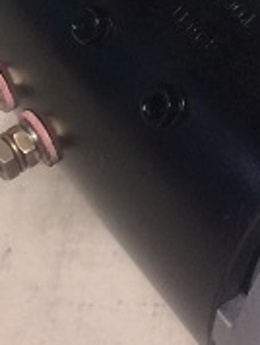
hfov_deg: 11.2
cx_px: 320
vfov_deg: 14.0
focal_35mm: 130
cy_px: -198
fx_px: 1299
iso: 125
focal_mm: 4.15
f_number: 2.2
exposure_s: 1/30
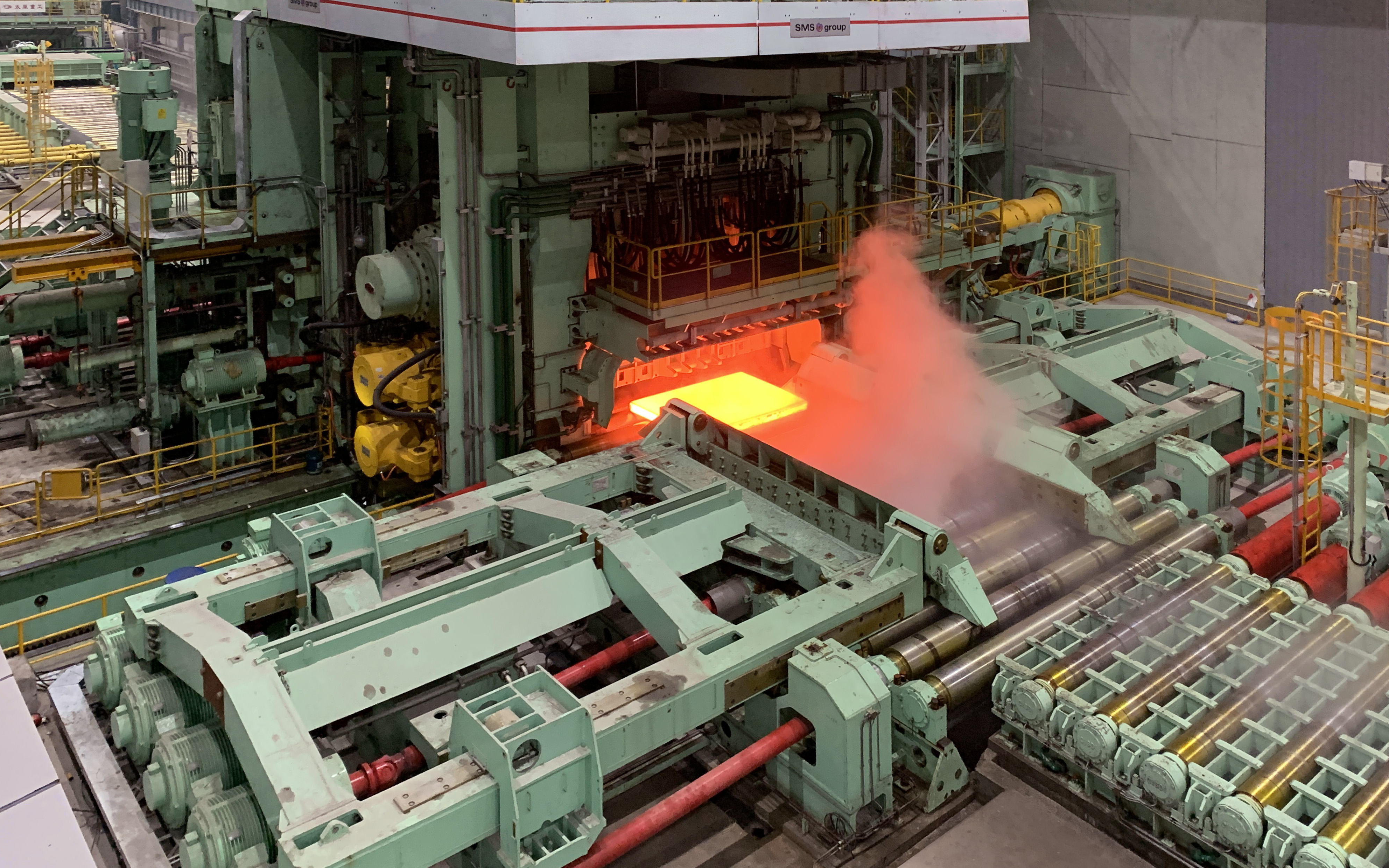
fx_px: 1060
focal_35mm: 28
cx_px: 702
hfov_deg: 66.5
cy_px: 409
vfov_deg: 44.5
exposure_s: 1/50
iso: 320
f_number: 1.8
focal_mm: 4.25
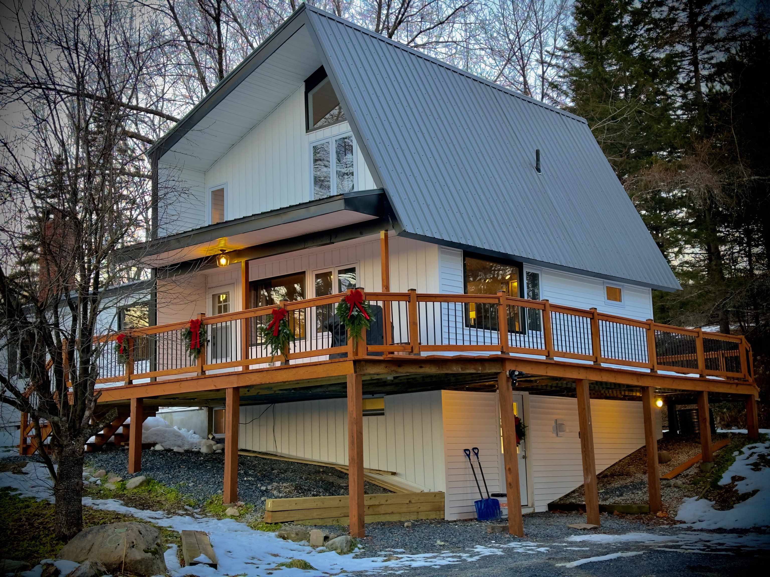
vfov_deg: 30.3
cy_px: 288
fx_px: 1068
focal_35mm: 48
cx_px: 385
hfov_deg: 39.7
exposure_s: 1/60
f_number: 1.78
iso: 100
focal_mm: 6.86
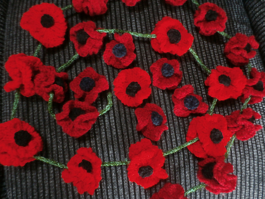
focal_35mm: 25
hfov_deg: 69.4
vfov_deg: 54.9
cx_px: 132
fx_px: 191
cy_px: 100
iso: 400
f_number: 3
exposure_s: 1/4
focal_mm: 4.5
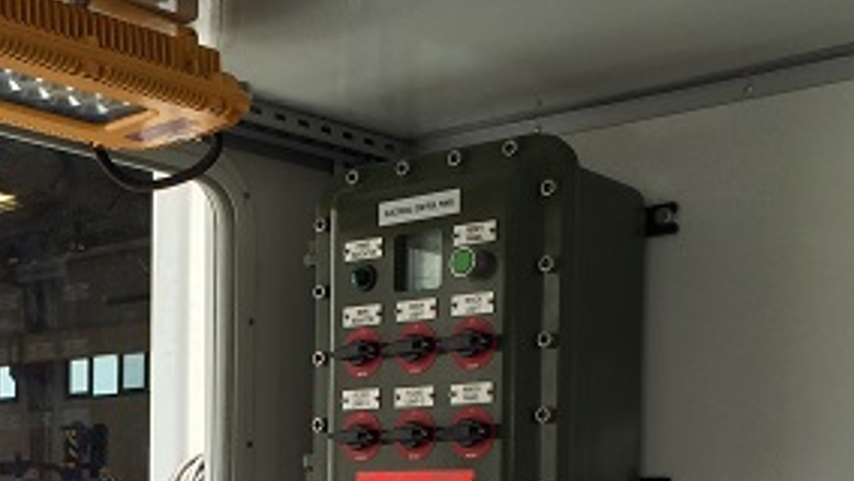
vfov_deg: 16.8
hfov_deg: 30.0
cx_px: 195
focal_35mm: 69
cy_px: 571
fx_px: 1563
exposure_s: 1/391
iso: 32
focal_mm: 4.12
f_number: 2.2
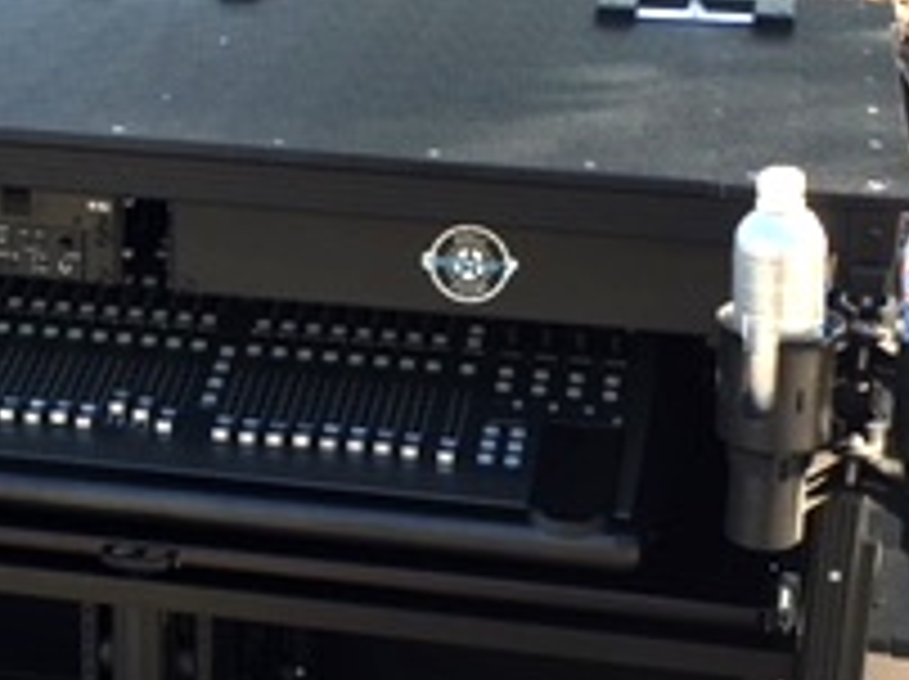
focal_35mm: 92
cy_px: 428
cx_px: 216
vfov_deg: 16.0
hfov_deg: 21.1
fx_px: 2413
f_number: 2.2
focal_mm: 4.15
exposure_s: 1/120
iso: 32
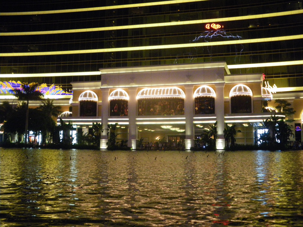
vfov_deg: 39.7
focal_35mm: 36
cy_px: 114
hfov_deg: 51.4
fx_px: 315
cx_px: 152
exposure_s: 1/20
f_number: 3.5
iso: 800
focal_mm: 6.3
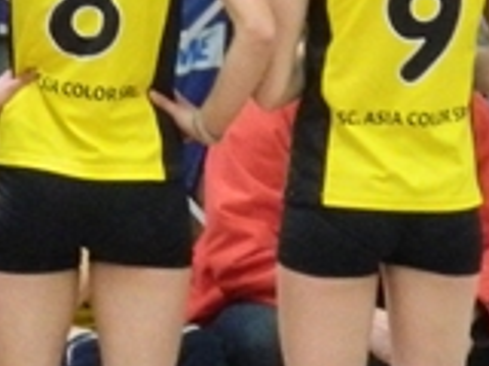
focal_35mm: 824
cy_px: 40
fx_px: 11640
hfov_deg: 2.4
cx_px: -21
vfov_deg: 1.8
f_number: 4.7
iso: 400
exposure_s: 1/40
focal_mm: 23.2
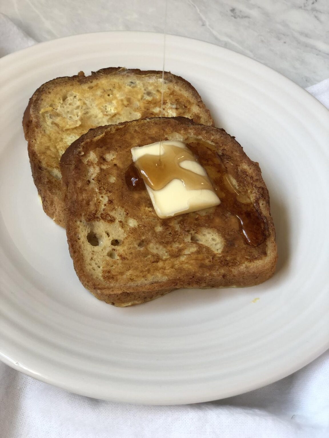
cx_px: 164
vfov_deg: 36.8
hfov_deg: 28.0
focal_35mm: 52
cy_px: 219
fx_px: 659
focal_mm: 6
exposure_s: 1/60
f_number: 2.4
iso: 50
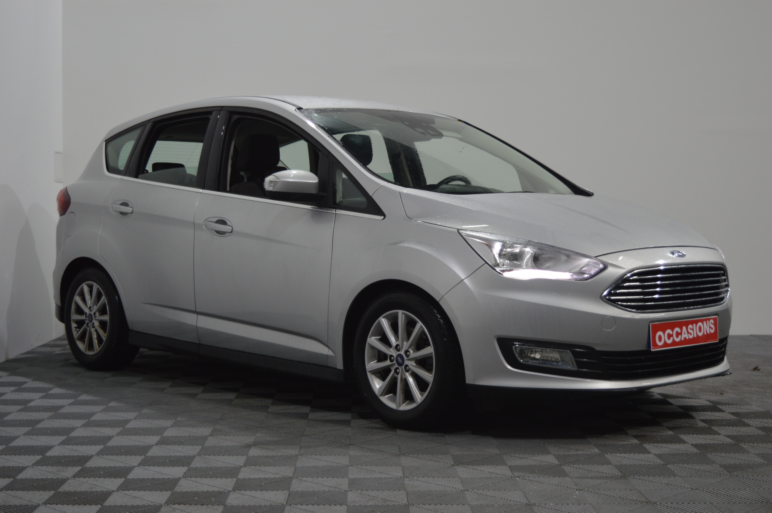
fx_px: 1221
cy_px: 256
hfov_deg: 35.1
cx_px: 386
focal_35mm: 57
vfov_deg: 23.7
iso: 400
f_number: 4.8
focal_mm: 38
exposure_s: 1/60
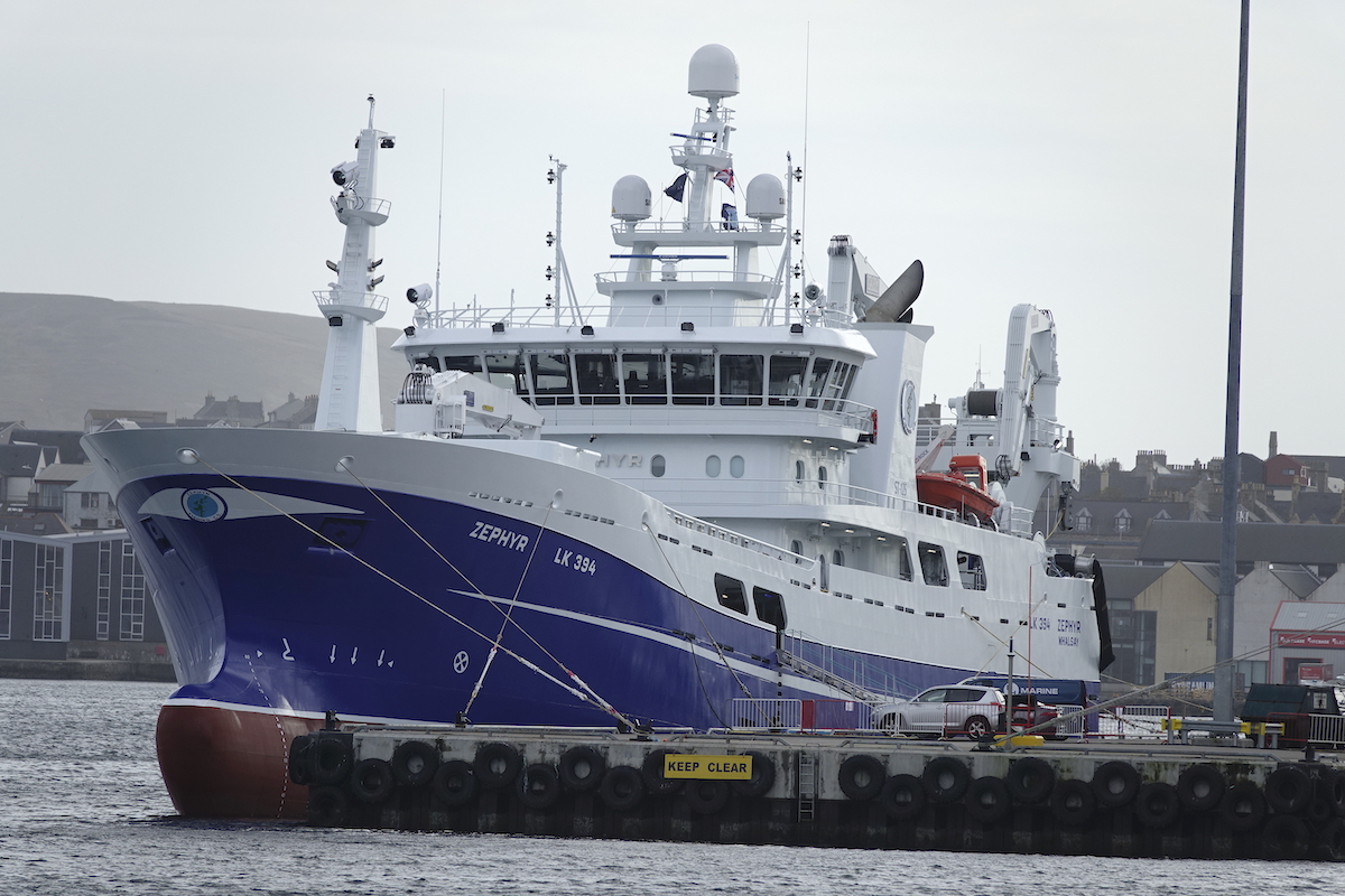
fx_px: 14570
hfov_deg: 5.3
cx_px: 672
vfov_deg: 3.5
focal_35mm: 390
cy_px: 448
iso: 160
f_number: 4
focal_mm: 143.15
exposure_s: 1/1000
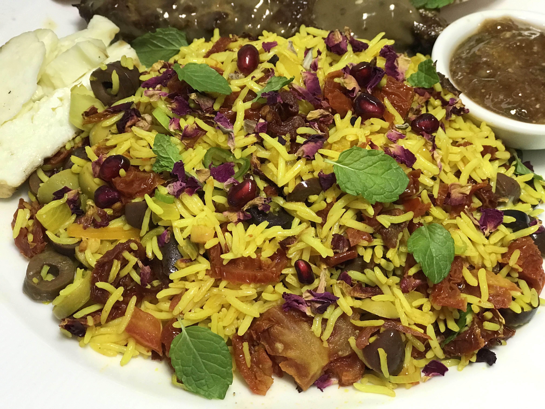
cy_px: 204
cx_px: 272
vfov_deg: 25.7
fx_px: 897
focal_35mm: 57
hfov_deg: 33.8
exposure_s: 1/50
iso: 125
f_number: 2.8
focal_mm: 6.6
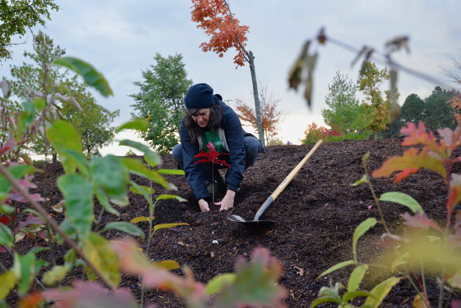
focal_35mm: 35
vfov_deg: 37.9
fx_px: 448
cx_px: 230
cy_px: 154
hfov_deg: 54.4
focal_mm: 35
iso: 2000
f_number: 4.5
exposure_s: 1/640
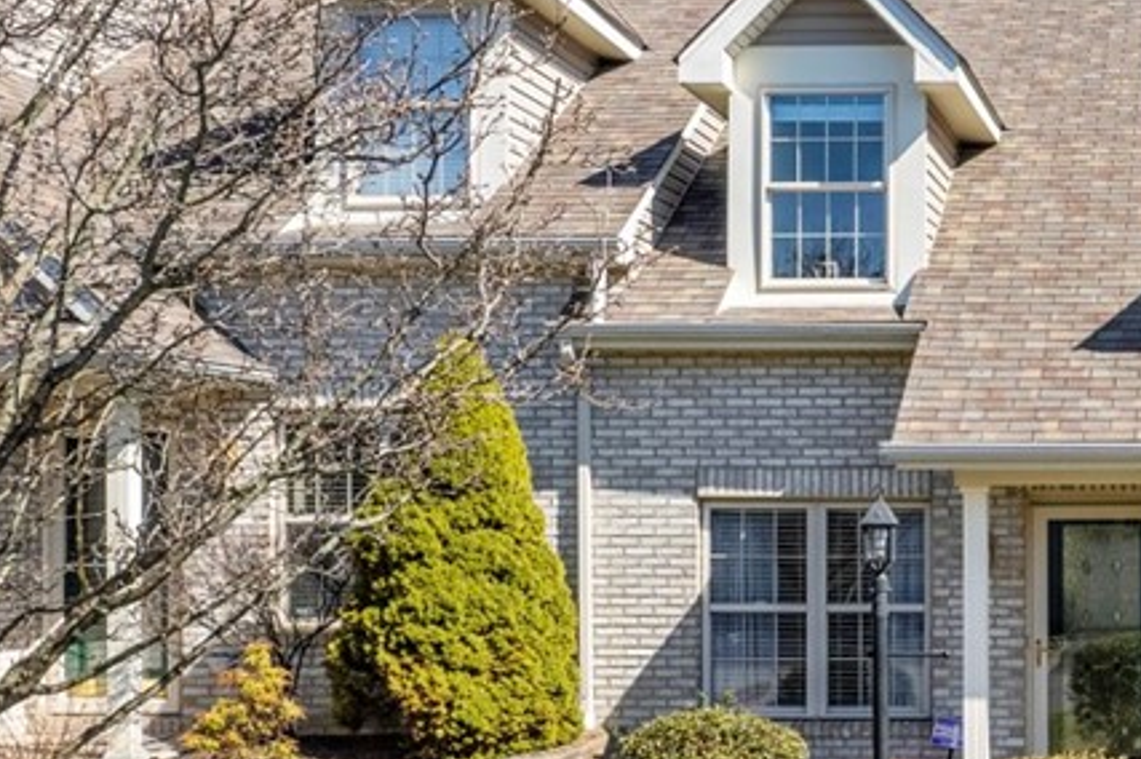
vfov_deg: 24.1
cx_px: 1208
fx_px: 1773
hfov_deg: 32.1
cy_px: 485
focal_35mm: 56
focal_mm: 8.38
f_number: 2.8
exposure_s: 1/500
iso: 100
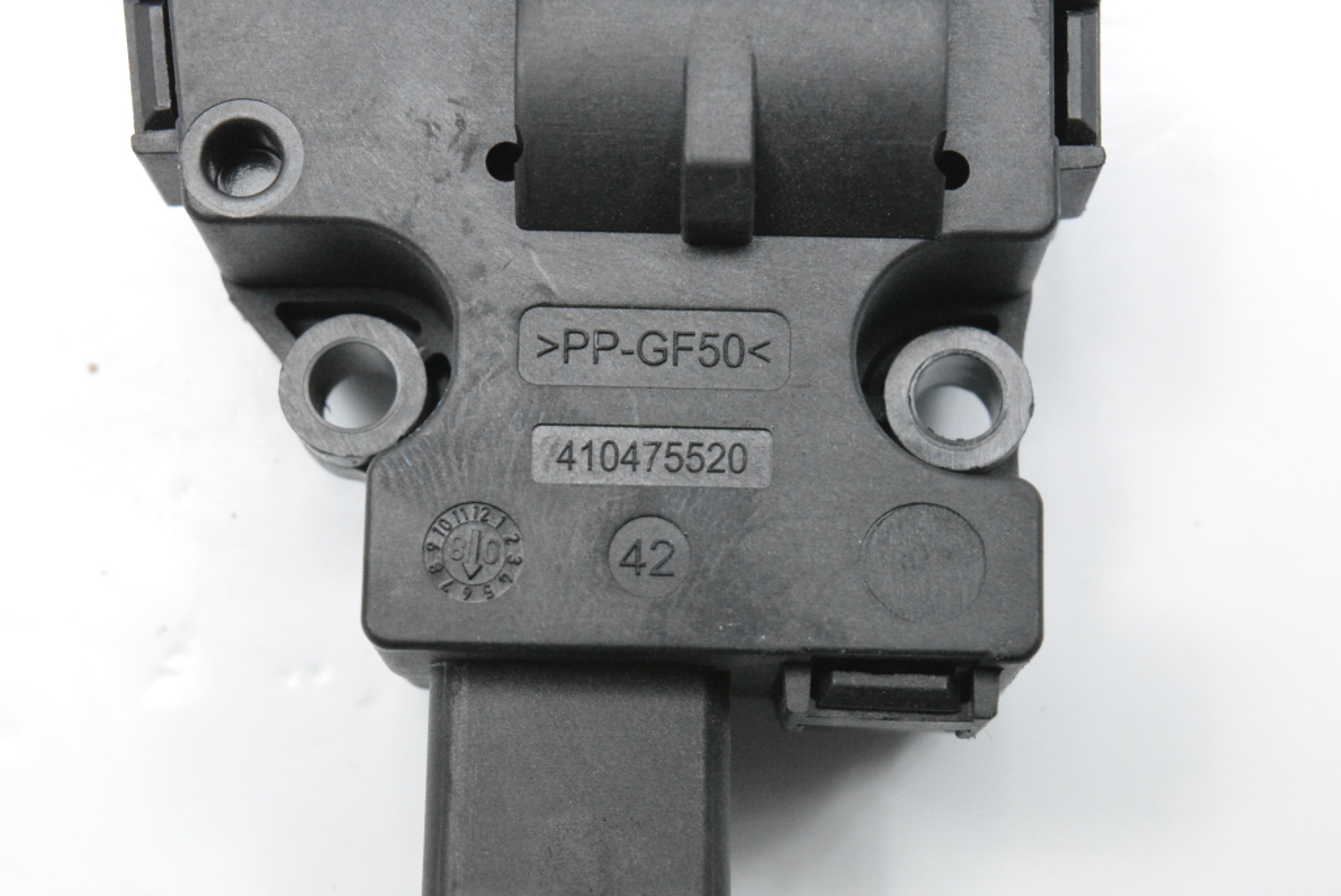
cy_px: 448
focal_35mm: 82
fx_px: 3075
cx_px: 670
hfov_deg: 24.6
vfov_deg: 16.6
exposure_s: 1/200
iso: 6400
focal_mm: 55
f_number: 16
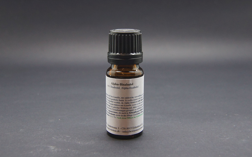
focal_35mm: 49
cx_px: 126
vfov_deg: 26.3
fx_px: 336
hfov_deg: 41.1
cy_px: 74
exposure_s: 1/60
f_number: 4
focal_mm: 16
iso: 250
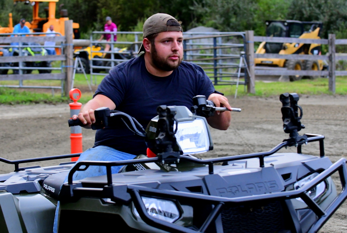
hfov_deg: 19.4
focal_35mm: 105
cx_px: 174
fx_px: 1015
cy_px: 116
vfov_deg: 13.1
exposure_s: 1/1000
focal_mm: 70
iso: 3200
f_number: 4
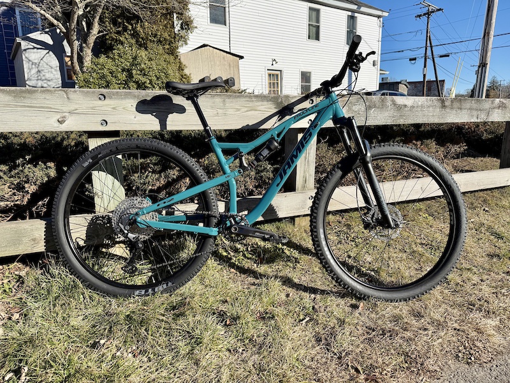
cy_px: 192
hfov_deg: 71.6
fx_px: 354
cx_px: 255
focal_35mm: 24
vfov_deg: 56.8
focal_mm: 6.76
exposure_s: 1/4975
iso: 100
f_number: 1.78
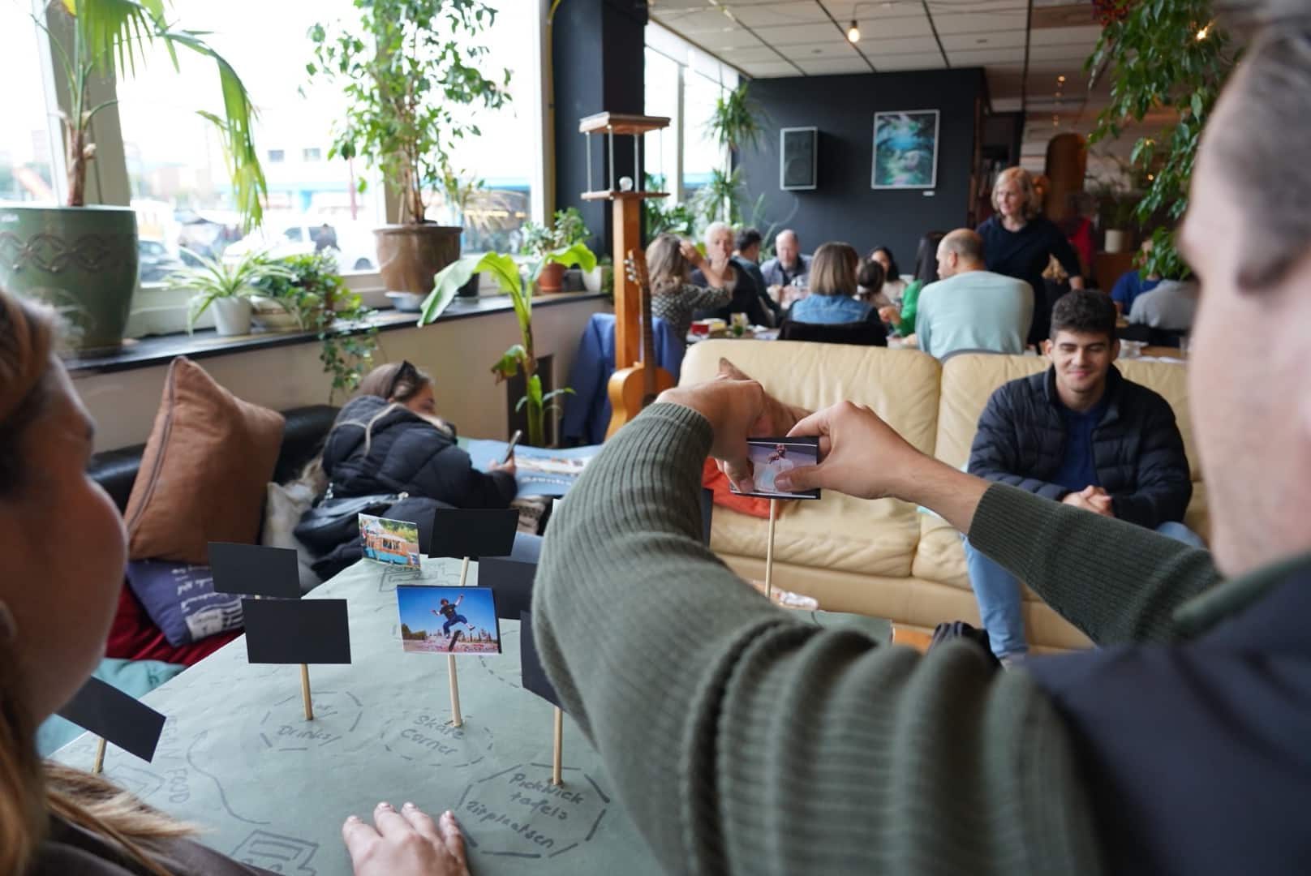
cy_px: 438
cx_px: 656
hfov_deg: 73.7
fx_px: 875
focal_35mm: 24
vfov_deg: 53.2
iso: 1600
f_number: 4
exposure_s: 1/160
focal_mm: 24
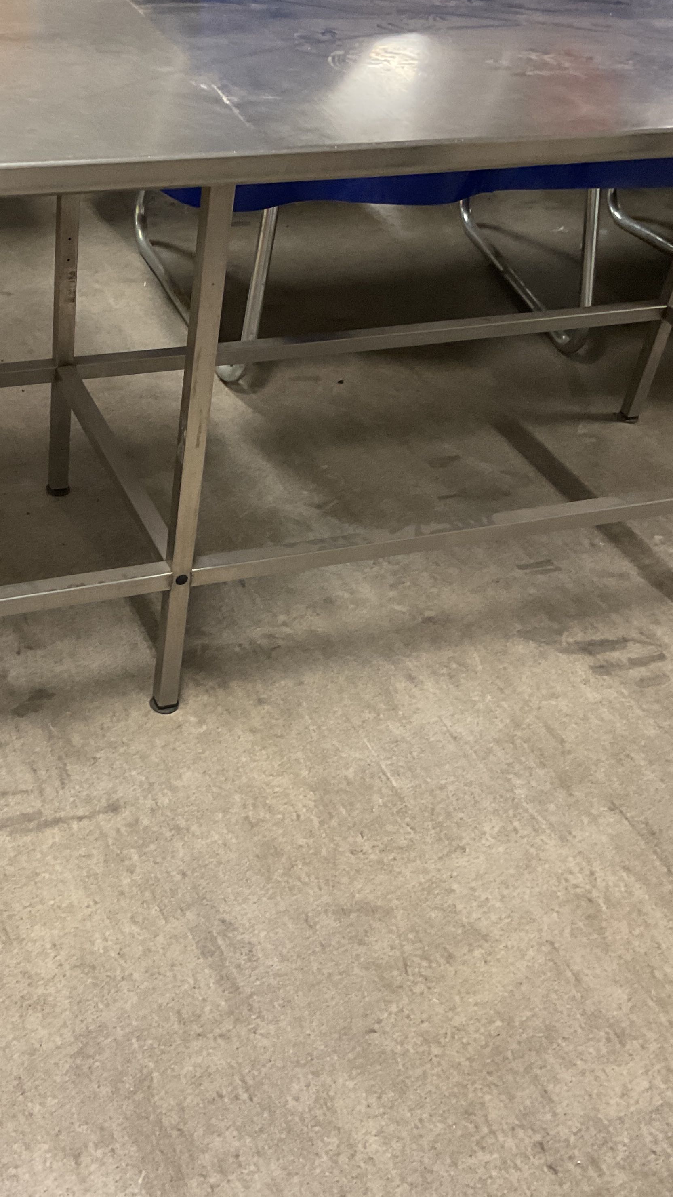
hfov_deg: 27.4
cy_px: 590
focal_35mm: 43
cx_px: 175
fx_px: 1364
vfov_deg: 47.4
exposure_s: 1/33
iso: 250
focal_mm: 3
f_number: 1.8
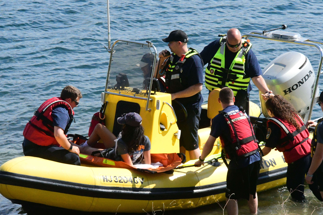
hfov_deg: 6.5
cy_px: 108
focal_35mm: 315
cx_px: 162
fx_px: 2826
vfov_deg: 4.4
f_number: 22
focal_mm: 210
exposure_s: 1/2000
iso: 10000
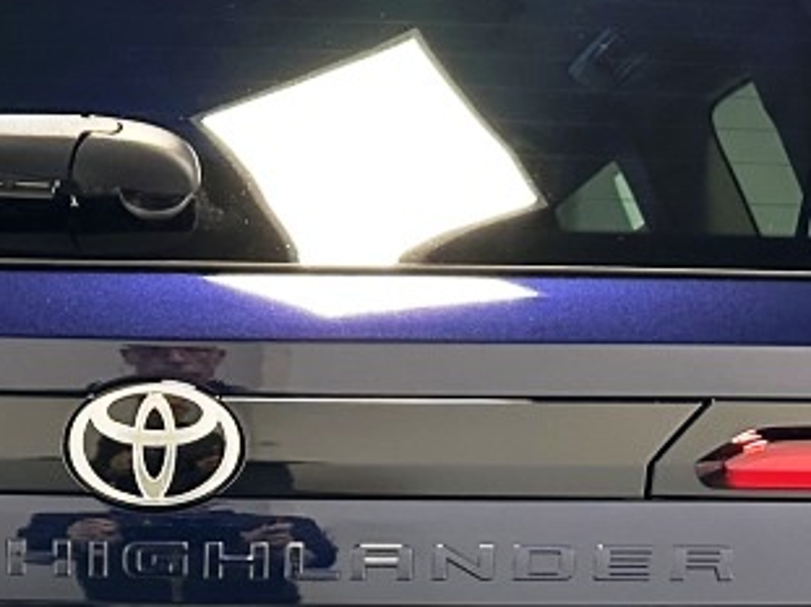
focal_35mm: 79
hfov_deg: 24.3
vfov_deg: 16.9
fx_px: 1850
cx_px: 151
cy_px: 920
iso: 800
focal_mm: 6.86
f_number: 1.78
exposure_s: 1/30
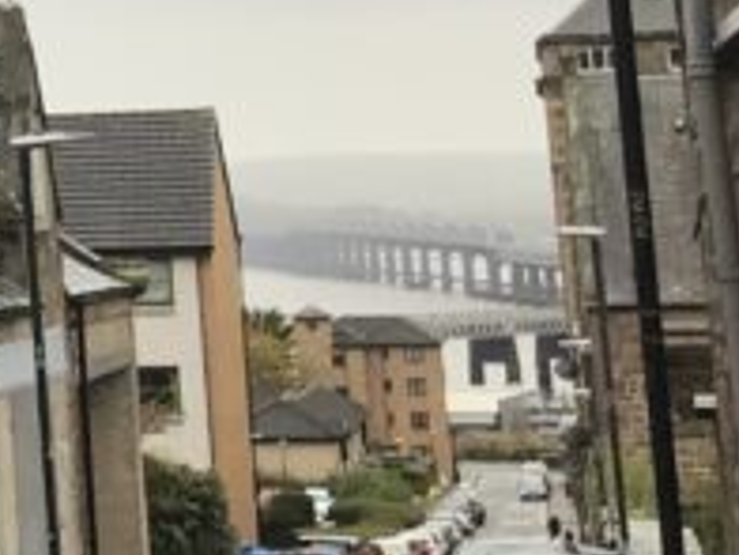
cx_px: -871
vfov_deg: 9.9
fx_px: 3117
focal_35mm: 146
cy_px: -200
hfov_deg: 11.7
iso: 25
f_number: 1.8
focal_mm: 3.99
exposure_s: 1/100
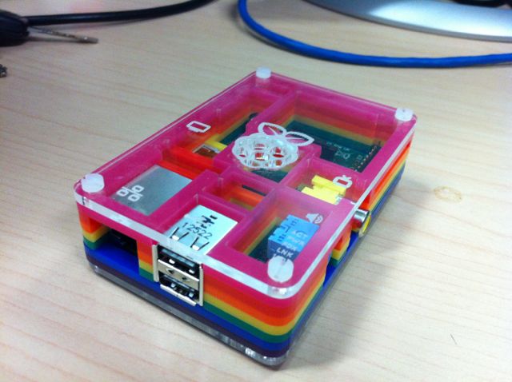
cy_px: 191
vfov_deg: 40.6
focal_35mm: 35
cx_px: 256
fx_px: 517
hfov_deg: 52.7
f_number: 2.8
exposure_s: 1/17
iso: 200
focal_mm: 3.85
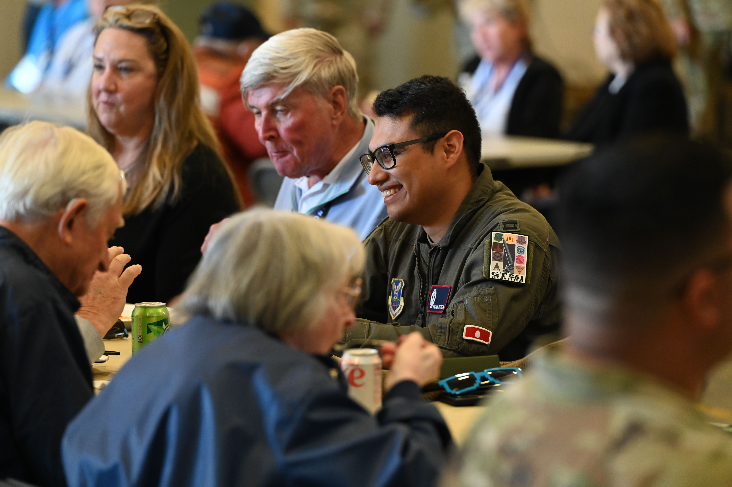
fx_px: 4064
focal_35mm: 200
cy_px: 244
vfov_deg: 6.9
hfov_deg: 10.3
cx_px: 366
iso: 4000
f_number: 4
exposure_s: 1/400
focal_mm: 200
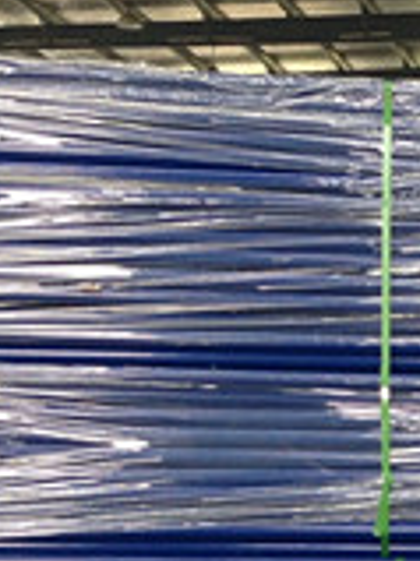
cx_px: 1027
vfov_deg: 11.9
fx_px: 2689
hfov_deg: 8.2
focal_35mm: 166
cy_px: 385
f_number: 2.4
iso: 64
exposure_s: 1/40
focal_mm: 4.12
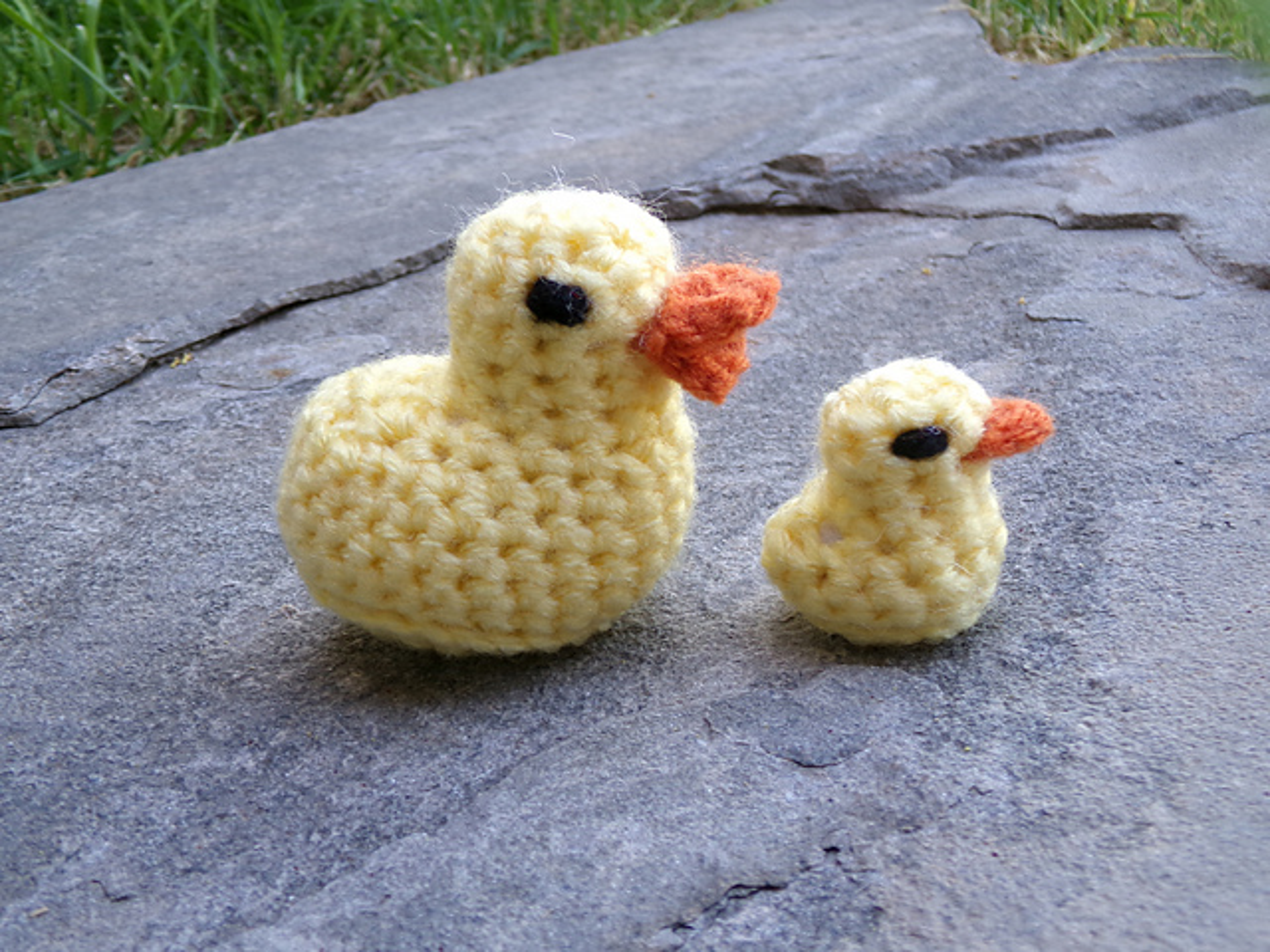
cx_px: 635
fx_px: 1357
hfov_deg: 50.1
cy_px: 476
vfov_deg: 38.7
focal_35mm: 37
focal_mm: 6.6
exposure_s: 1/45
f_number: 4
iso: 100
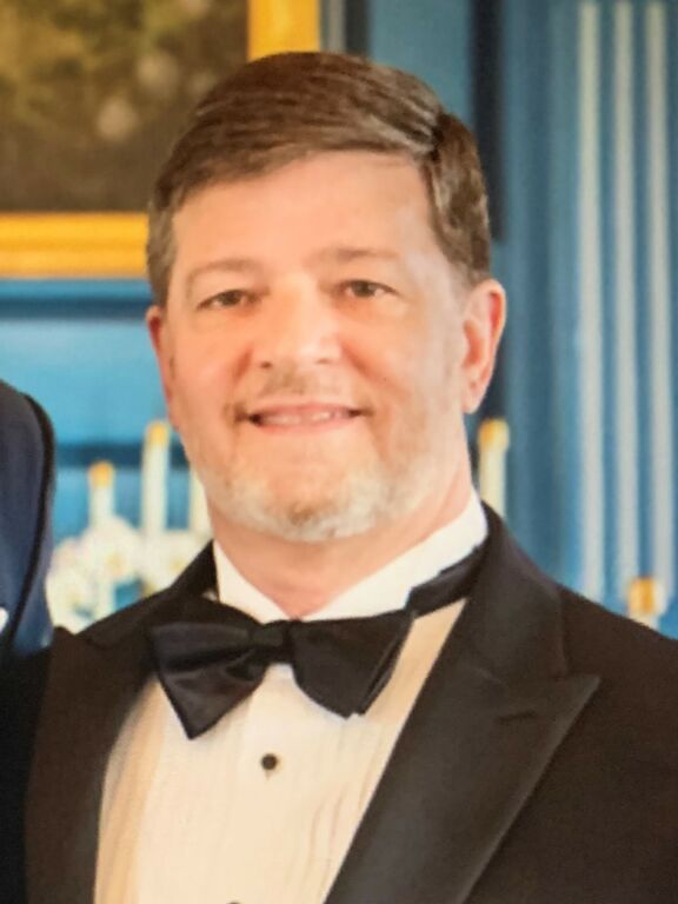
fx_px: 679
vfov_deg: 67.3
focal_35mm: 26
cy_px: 452
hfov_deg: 53.1
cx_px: 339
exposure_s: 1/30
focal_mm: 4.25
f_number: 1.8
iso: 500
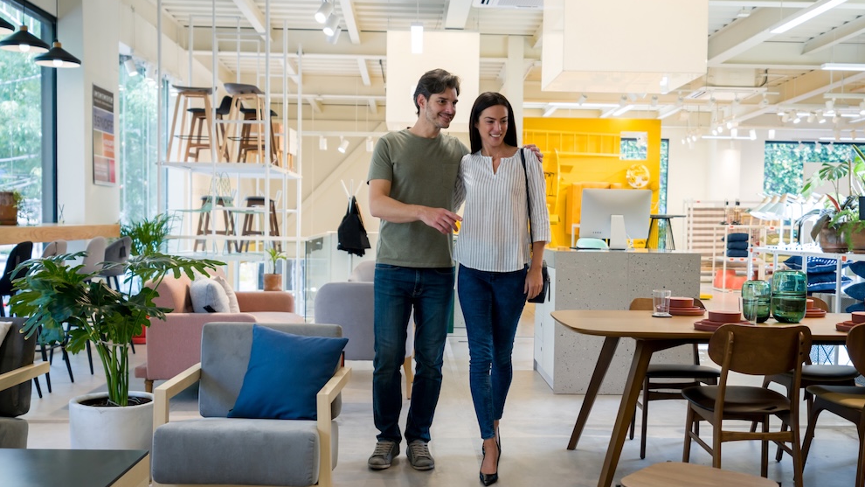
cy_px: 277
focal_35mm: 40
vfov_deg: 29.7
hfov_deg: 50.5
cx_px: 453
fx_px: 918
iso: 500
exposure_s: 1/250
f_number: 2.8
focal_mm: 35
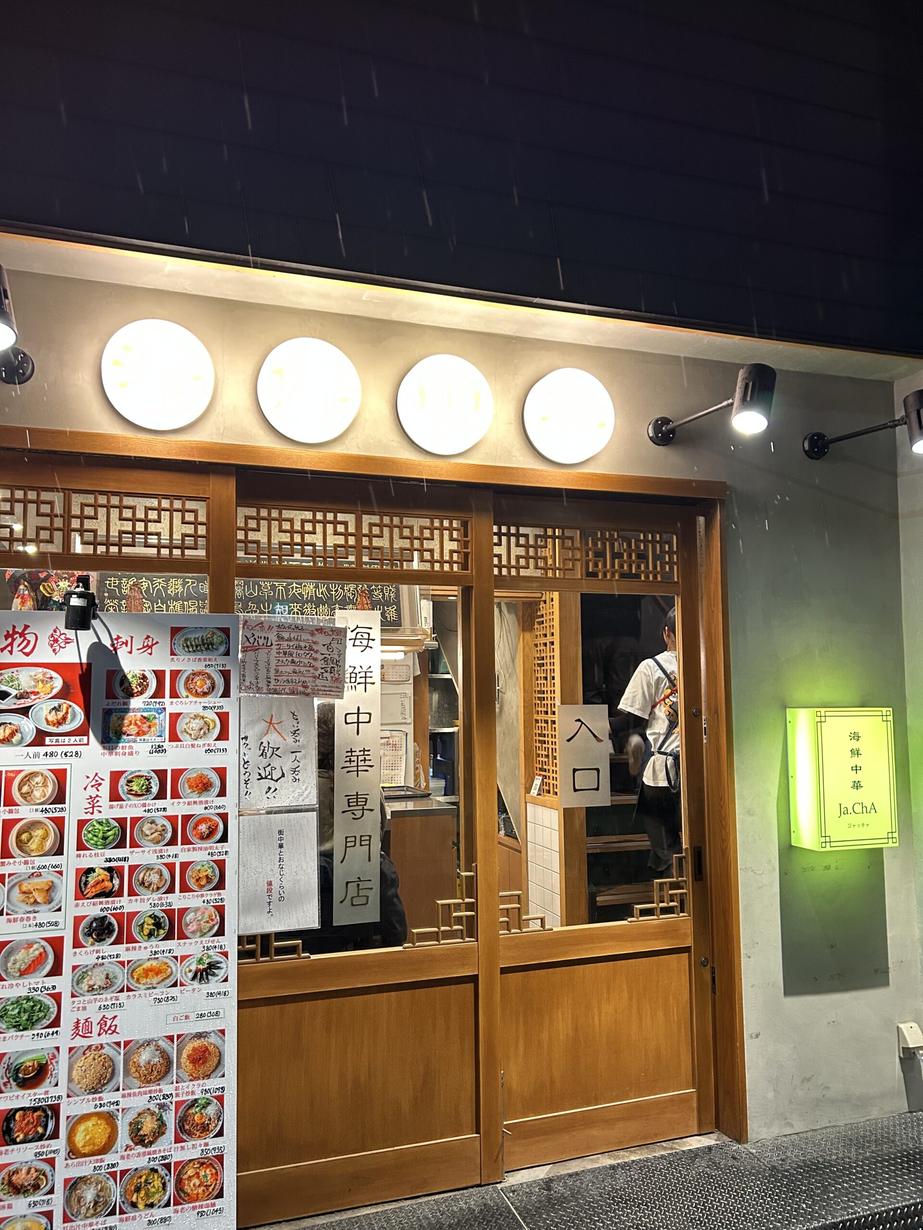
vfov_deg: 67.3
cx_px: 462
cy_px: 615
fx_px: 924
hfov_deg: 53.1
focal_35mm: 26
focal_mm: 5.7
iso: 250
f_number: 1.5
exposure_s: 1/60
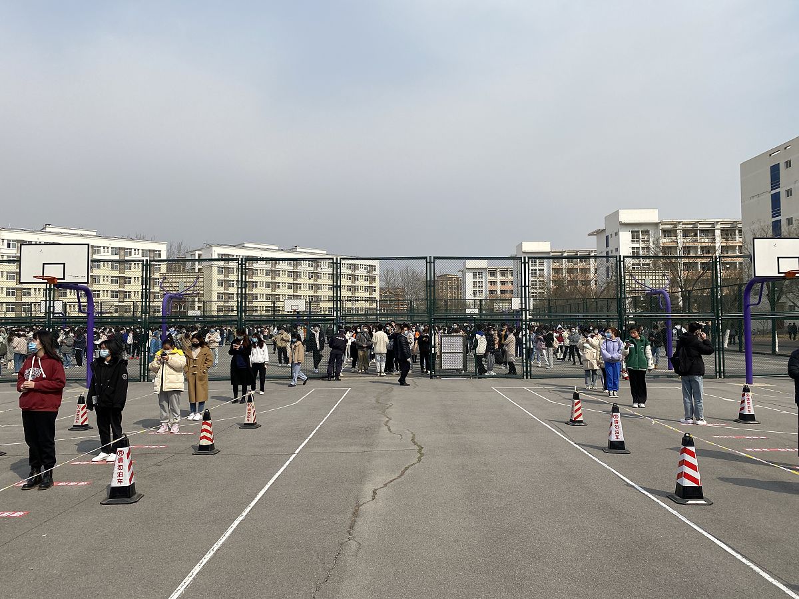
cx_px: 400
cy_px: 300
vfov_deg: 53.1
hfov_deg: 67.3
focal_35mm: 26
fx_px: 600
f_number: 1.8
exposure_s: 1/5025
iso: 32
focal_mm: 4.25
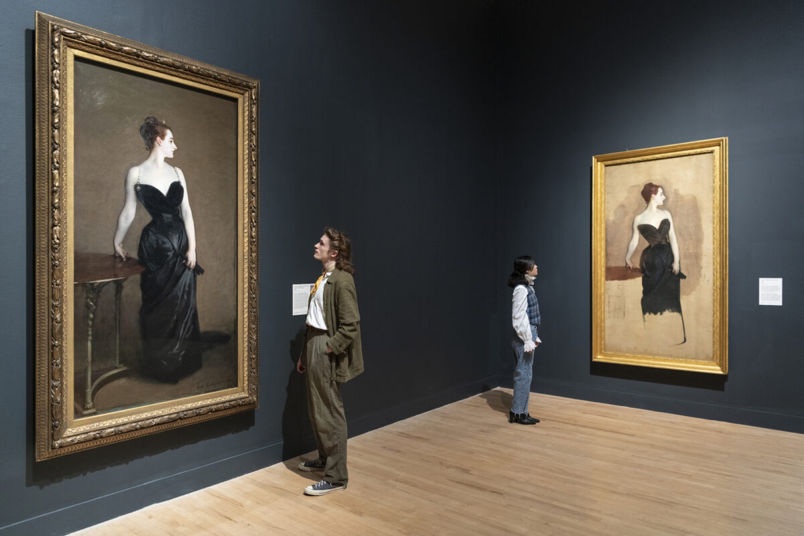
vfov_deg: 53.1
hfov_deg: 73.7
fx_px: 536
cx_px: 402
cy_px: 268
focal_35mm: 24
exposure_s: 1/15
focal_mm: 24
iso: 640
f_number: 3.5
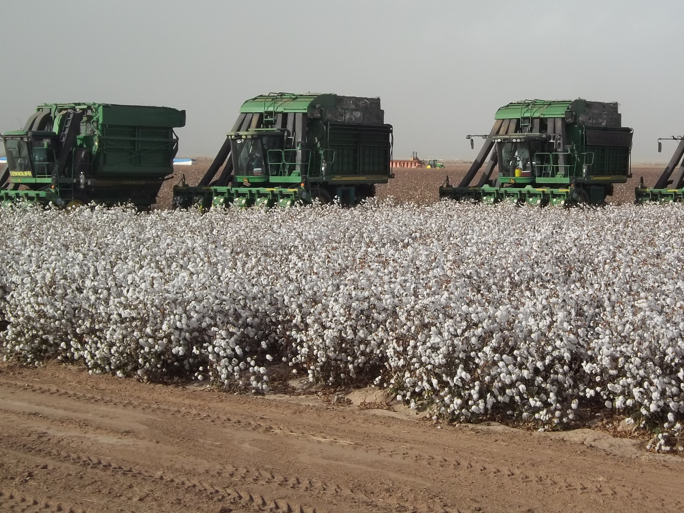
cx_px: 399
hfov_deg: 30.2
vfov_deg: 22.9
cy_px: 243
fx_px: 1265
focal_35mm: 64
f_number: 11.1
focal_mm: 8.8
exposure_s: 1/100
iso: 64
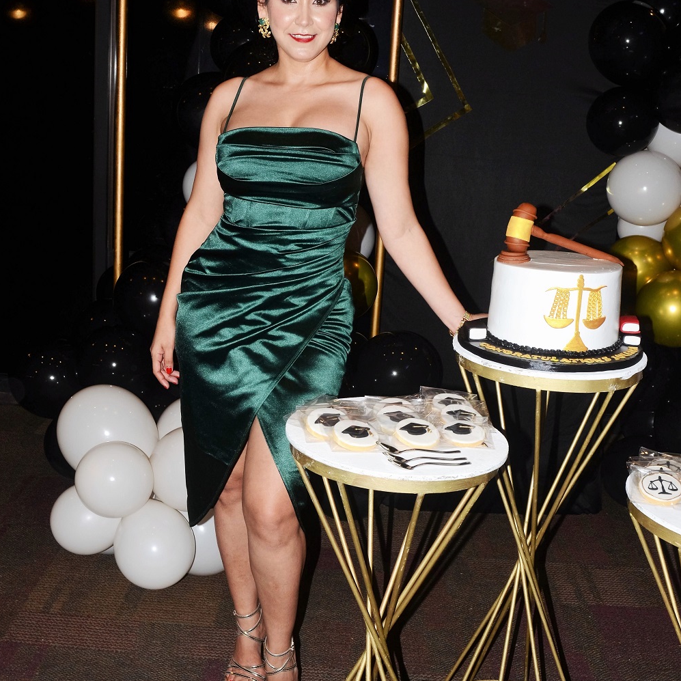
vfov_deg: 39.1
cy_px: 294
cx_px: 339
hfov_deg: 39.2
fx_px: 957
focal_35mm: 43
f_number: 8
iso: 400
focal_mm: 22
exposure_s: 1/40
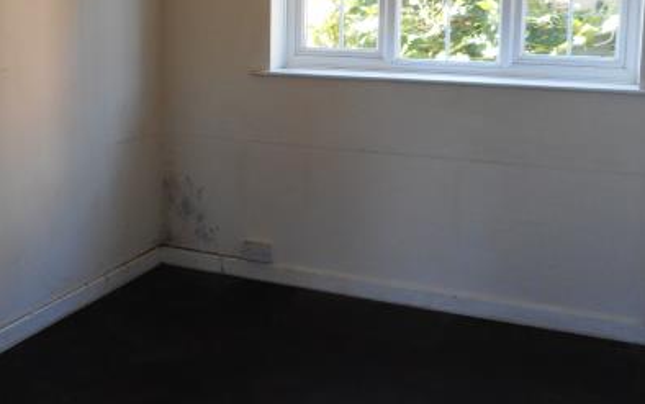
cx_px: 260
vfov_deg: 29.4
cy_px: 92
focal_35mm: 43
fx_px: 757
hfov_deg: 45.9
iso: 140
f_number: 3.7
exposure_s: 1/30
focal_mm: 4.5
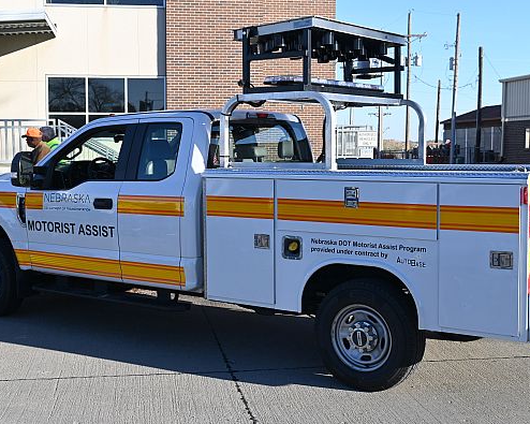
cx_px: 231
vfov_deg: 30.5
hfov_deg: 37.6
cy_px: 213
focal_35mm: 50
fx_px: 777
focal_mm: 29
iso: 100
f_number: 5.6
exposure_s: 1/250
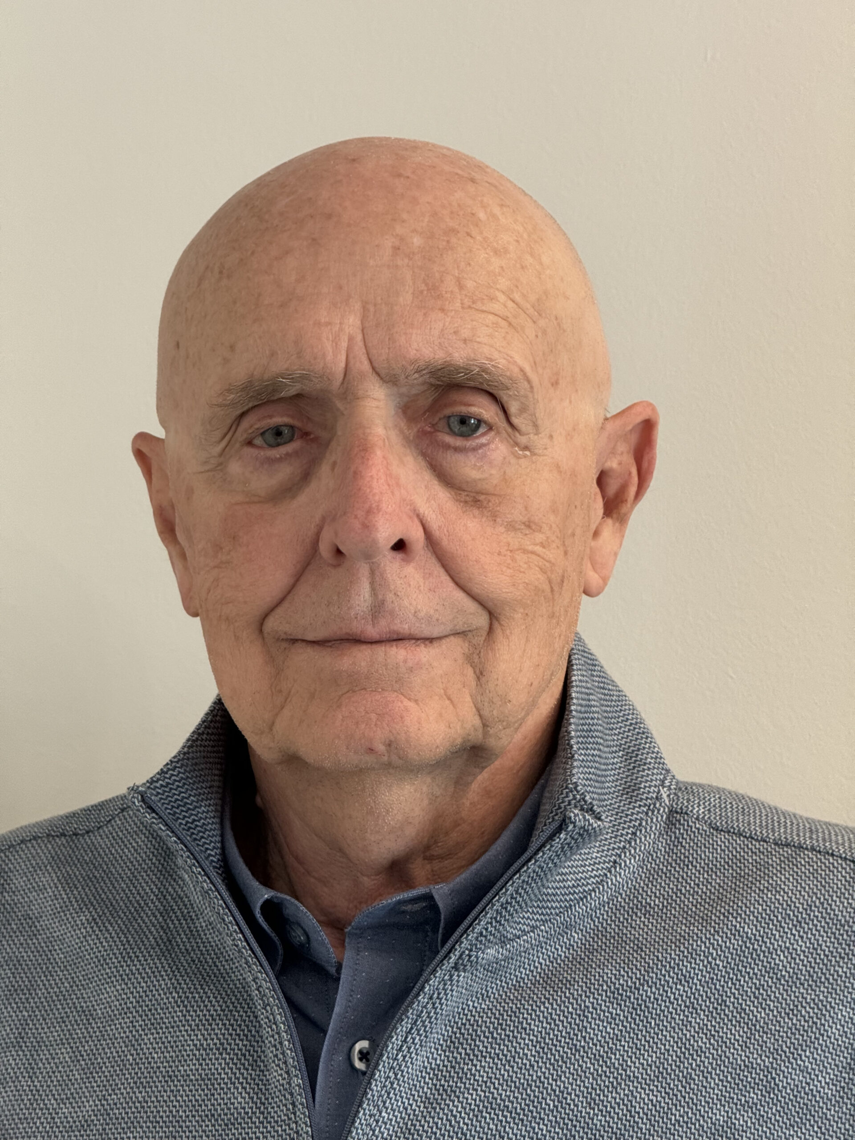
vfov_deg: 16.4
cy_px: 570
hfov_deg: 12.3
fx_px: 3952
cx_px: 428
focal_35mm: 120
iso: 250
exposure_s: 1/60
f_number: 2.8
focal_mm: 15.66
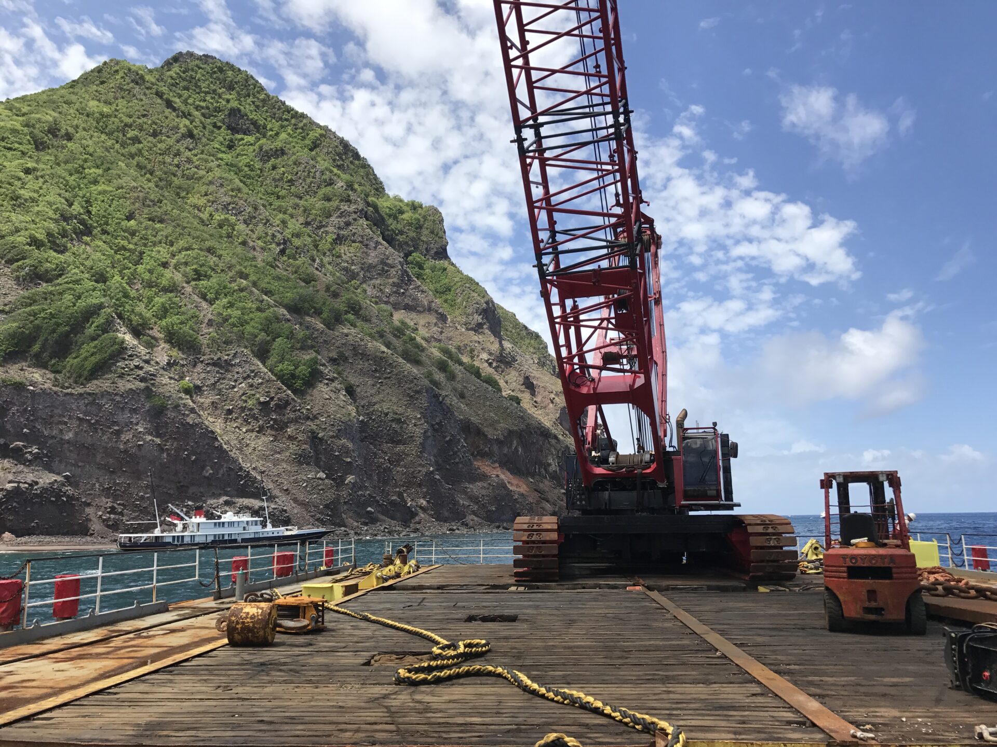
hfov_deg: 63.4
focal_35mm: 28
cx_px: 498
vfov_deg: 49.7
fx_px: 806
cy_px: 374
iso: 20
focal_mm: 3.99
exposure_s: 1/2519
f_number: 1.8
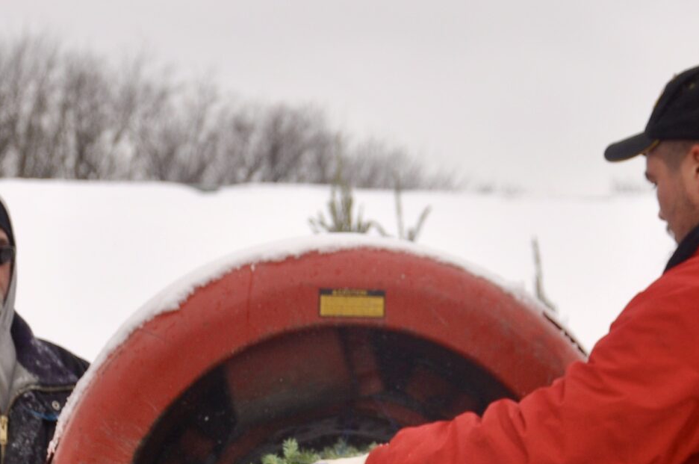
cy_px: 528
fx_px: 4614
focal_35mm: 238
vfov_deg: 5.7
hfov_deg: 8.7
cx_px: 405
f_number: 5.6
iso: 200
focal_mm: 58
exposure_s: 1/500
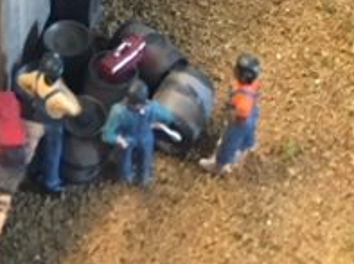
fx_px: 1541
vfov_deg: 8.8
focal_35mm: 151
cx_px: 16
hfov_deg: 13.0
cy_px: -383
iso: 200
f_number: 2.2
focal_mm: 4.15
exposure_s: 1/17
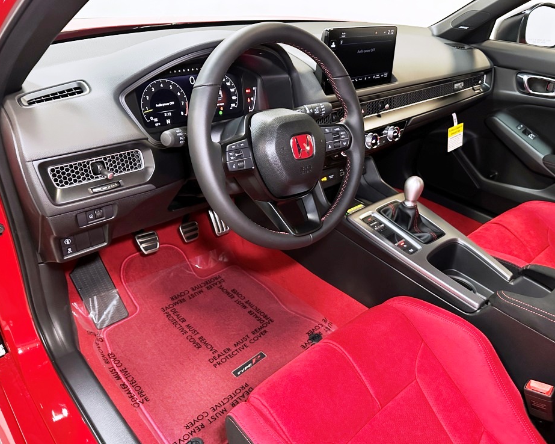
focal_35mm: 26
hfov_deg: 65.9
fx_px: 427
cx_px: 304
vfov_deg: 54.9
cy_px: 230
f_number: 1.78
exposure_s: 1/30
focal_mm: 6.86
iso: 800
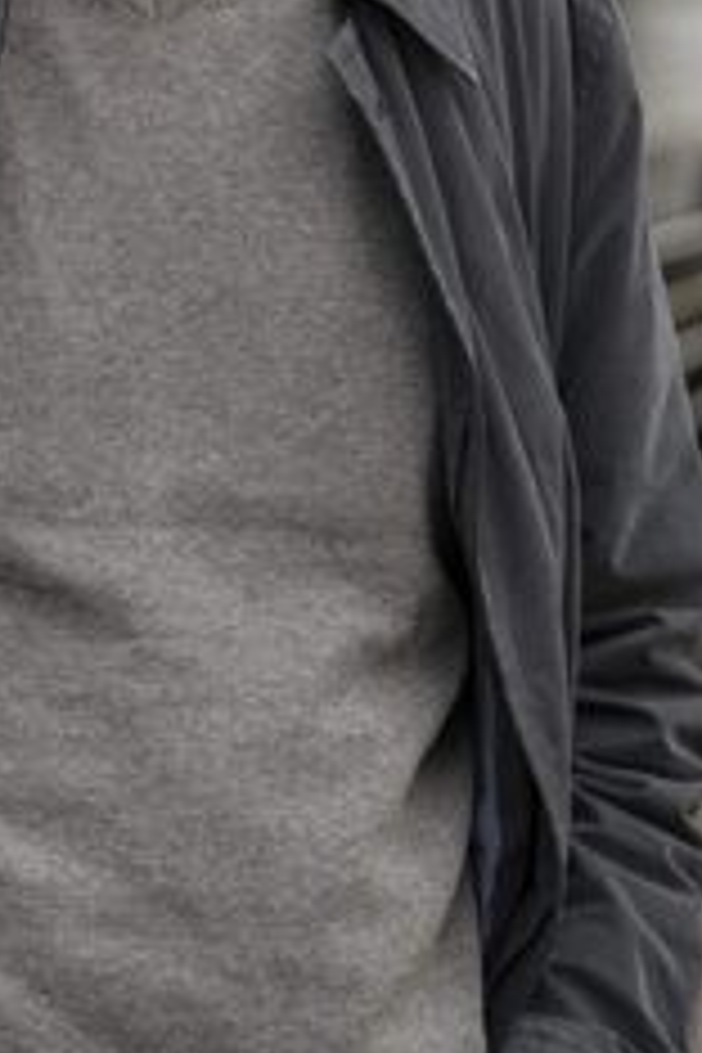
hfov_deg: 7.6
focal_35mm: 178
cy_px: 414
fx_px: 5206
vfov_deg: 11.5
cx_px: -218
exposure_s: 1/4000
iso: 1600
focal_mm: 52
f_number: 2.8
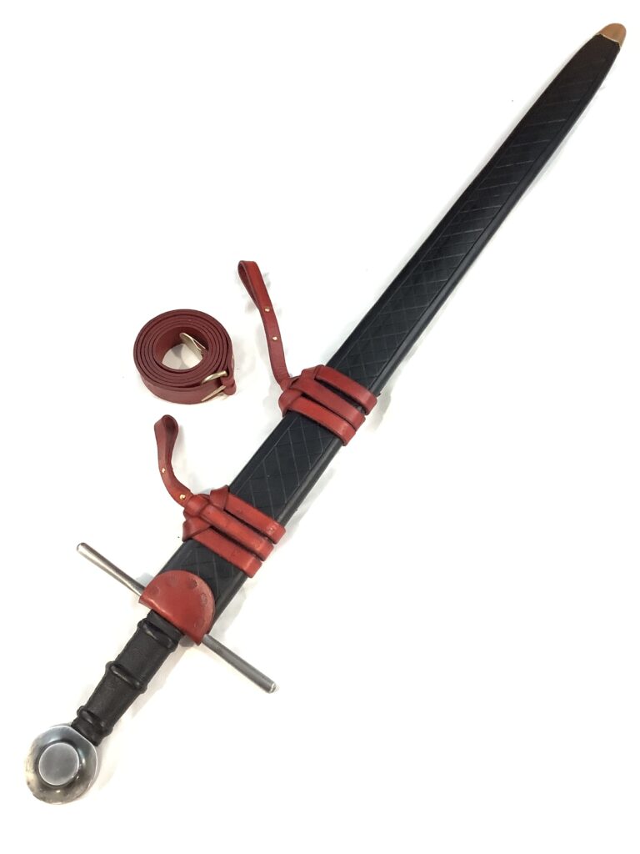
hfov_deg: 45.4
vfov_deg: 58.4
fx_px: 764
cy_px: 427
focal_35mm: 31
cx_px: 320
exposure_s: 1/60
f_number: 2.4
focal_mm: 3.3
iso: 250
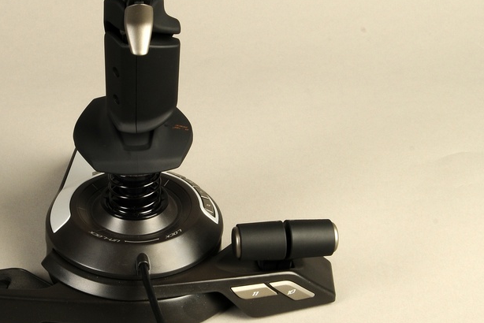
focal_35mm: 65
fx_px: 874
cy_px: 134
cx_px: 137
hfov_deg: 30.6
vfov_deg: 20.9
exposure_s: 1/80
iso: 200
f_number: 18
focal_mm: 26
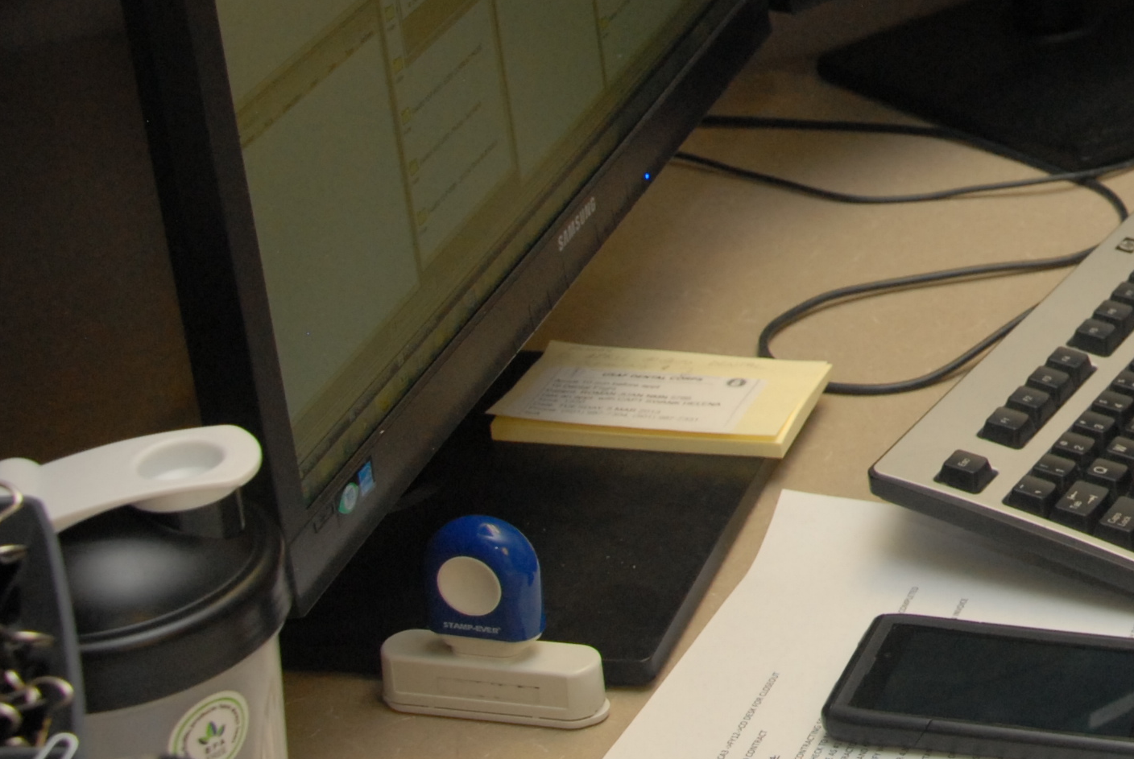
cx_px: 1467
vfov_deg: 13.7
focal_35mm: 99
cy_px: -15
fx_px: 3123
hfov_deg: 19.1
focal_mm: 24
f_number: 5.6
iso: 500
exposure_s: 1/60
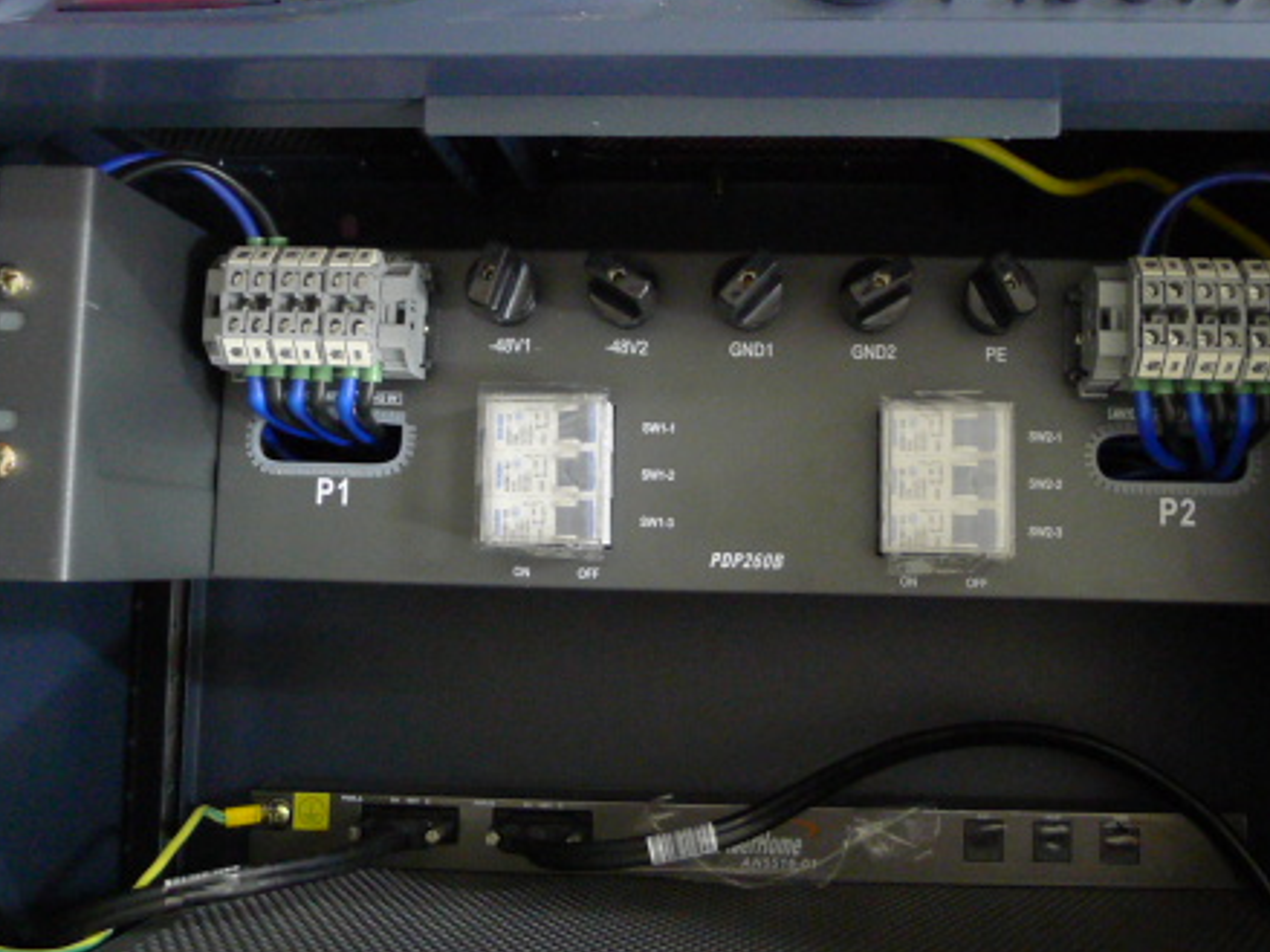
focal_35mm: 35
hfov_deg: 52.5
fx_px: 1284
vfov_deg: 40.7
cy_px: 443
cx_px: 700
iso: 800
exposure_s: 1/8
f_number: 2
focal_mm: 5.1
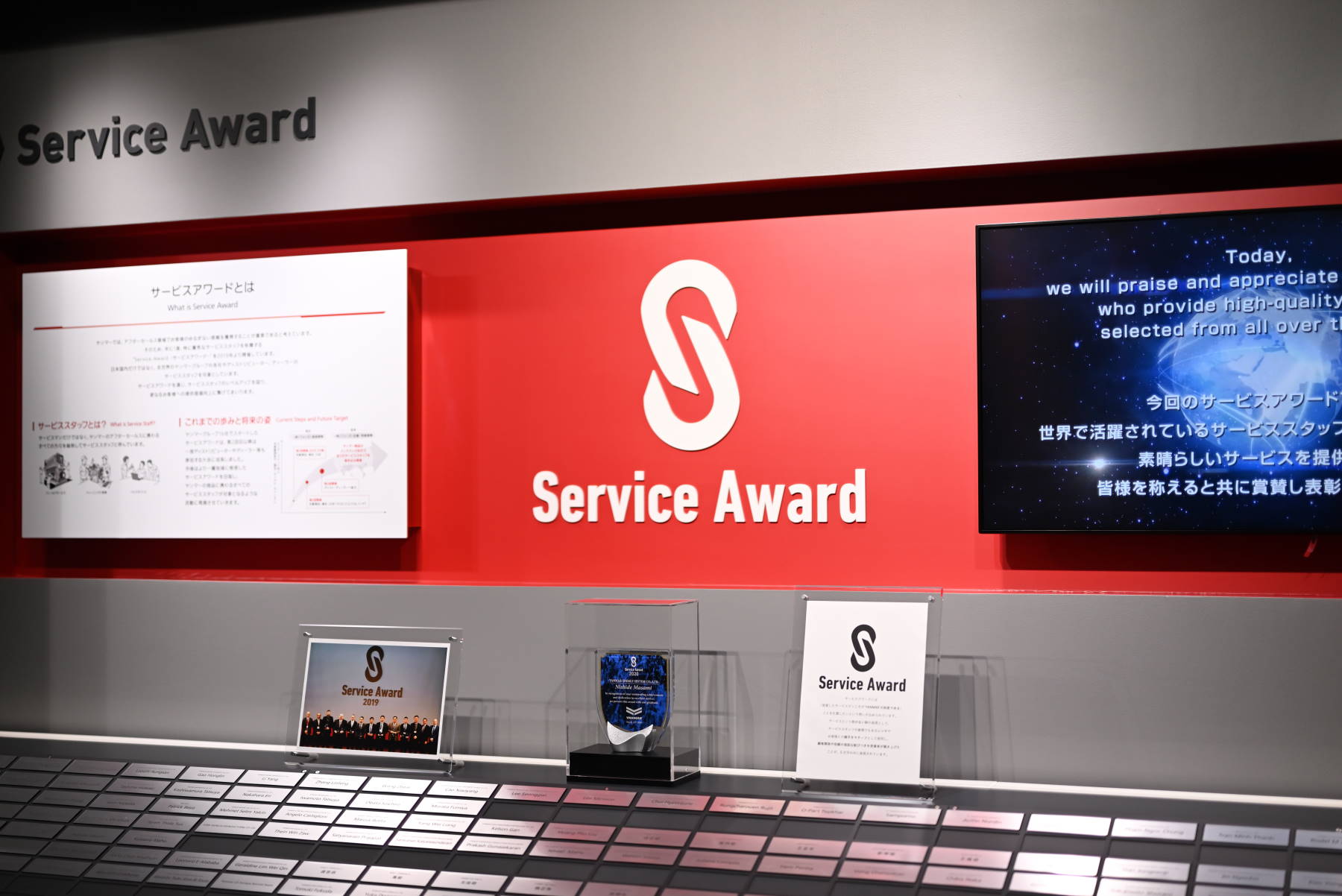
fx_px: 1865
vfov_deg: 27.0
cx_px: 671
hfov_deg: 39.6
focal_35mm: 50
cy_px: 448
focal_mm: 50
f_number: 1.2
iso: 400
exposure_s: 1/2000
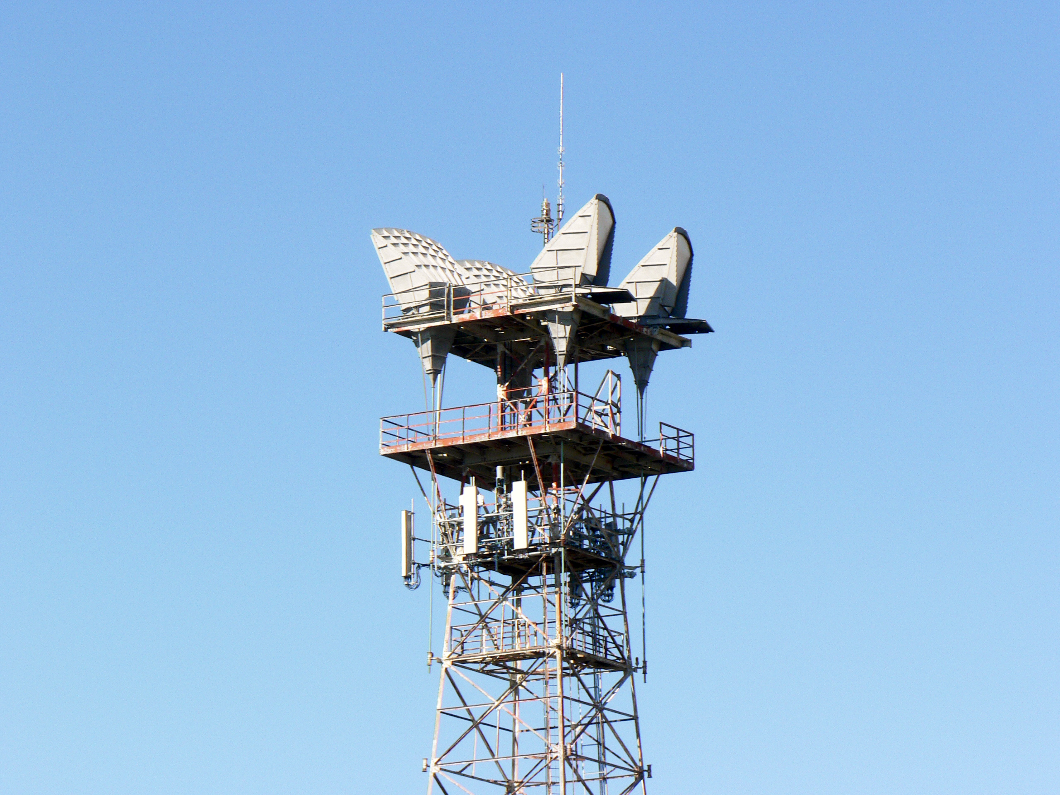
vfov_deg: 7.5
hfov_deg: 10.0
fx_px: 6063
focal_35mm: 198
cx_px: 530
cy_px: 398
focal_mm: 32.9
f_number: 5.6
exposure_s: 1/400
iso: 80
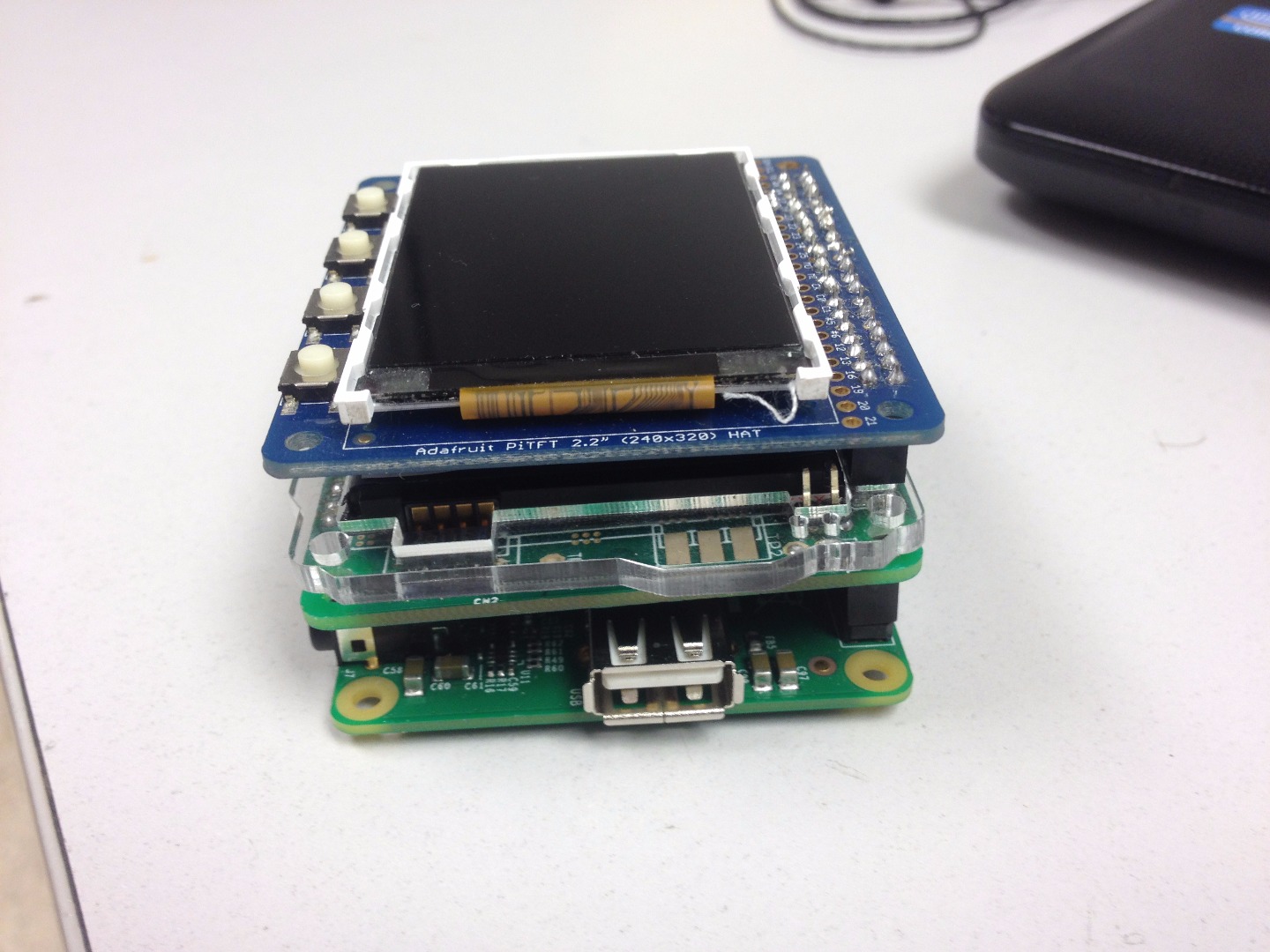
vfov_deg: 40.7
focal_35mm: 35
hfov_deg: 52.6
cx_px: 635
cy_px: 476
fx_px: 1284
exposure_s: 1/33
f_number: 2.4
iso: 64
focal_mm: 4.28
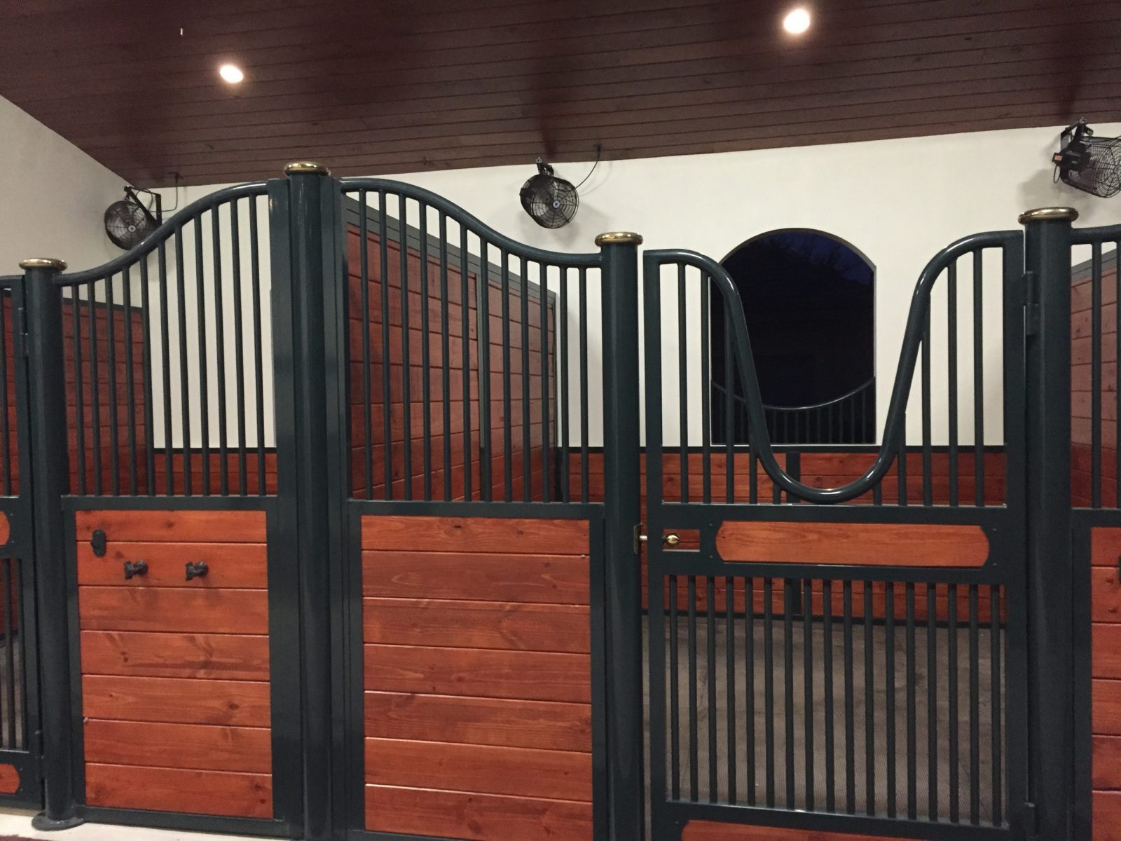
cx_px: 560
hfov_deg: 61.7
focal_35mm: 29
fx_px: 939
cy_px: 420
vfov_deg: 48.2
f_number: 2.2
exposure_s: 1/15
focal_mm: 4.15
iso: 250
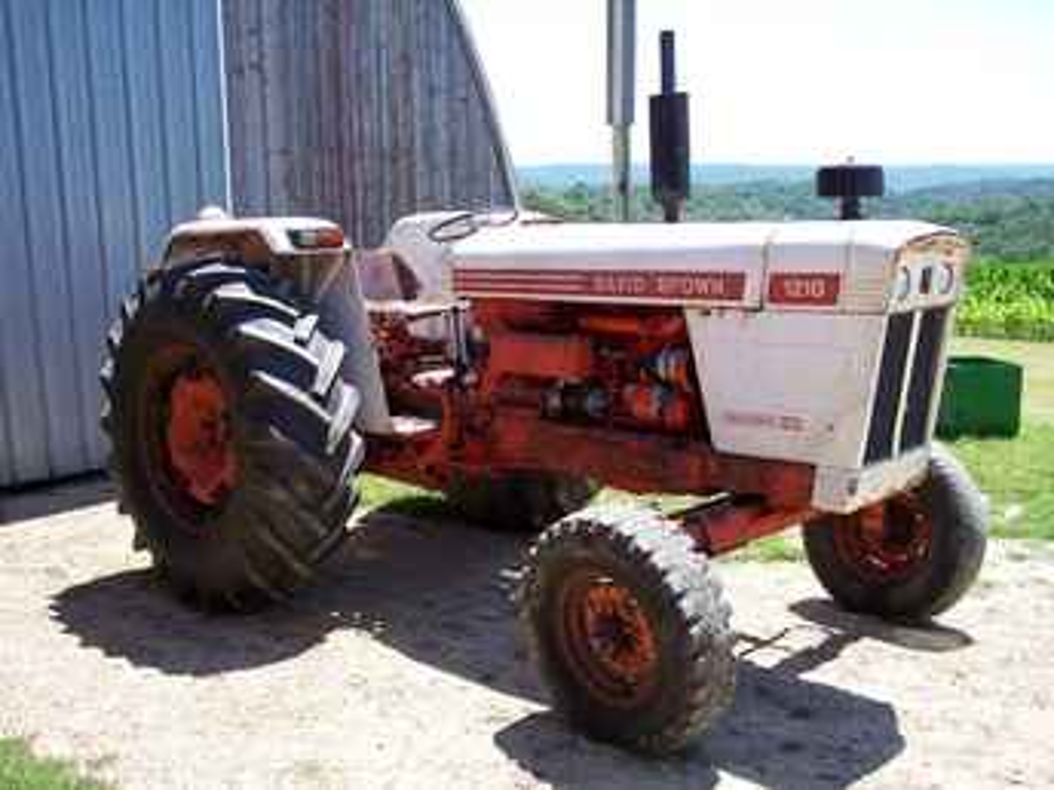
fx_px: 1187
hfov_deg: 47.9
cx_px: 527
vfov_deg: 36.8
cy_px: 395
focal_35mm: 39
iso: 100
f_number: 3.4
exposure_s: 1/350
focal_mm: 8
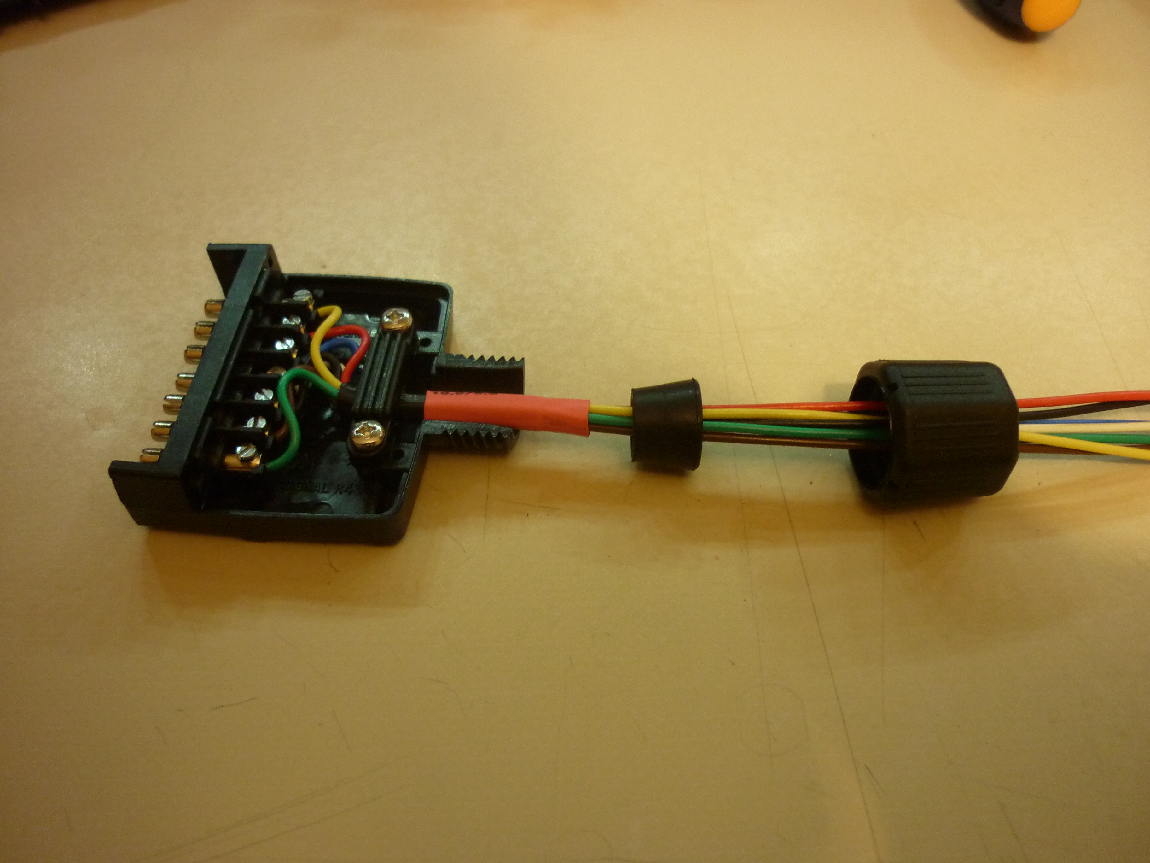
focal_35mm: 33
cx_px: 575
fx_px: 1096
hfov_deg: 55.4
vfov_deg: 42.9
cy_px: 432
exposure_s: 1/30
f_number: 2.8
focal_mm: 5.5
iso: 320
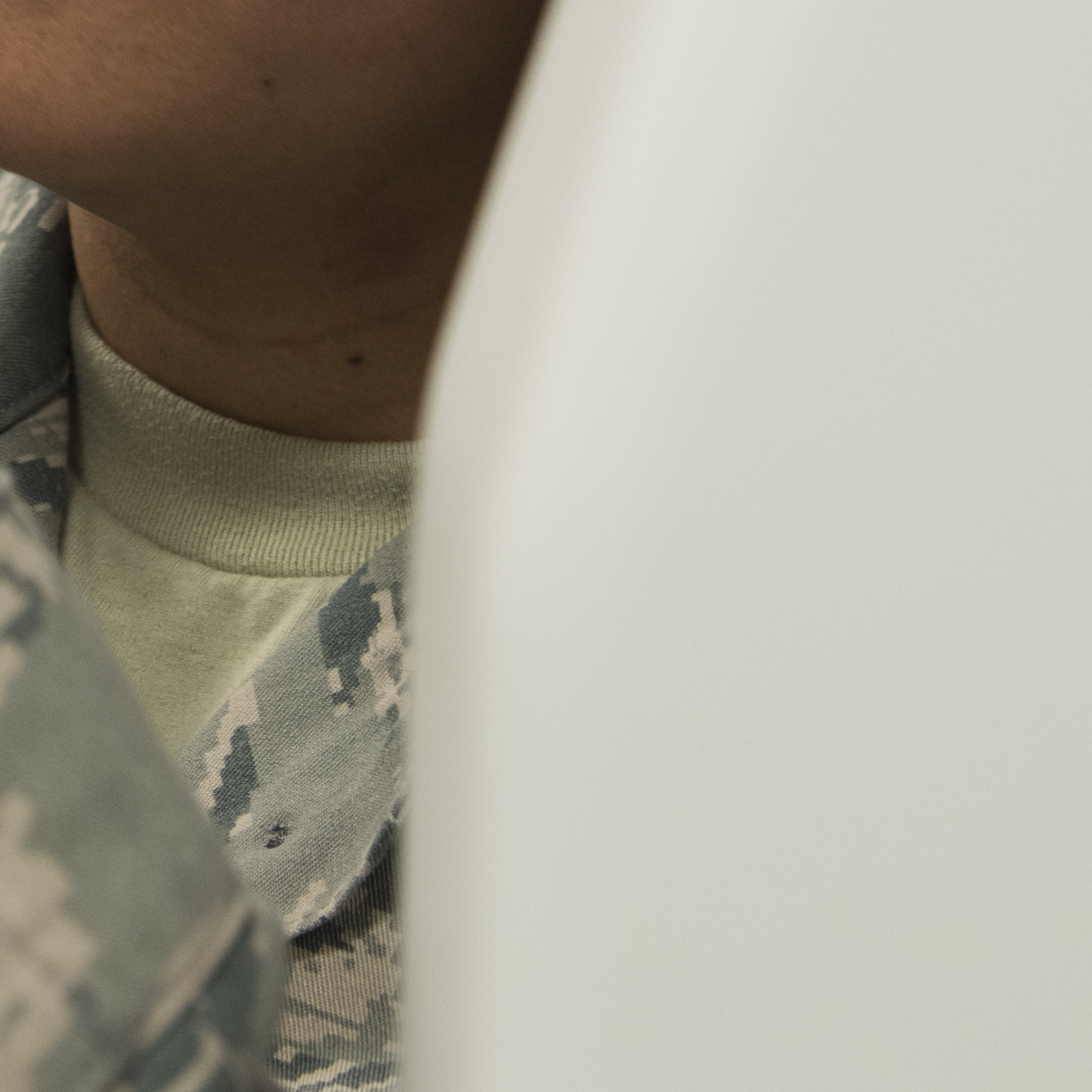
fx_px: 4640
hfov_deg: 13.1
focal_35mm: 130
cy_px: -215
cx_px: -247
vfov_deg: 13.1
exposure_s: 1/50
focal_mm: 35
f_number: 4.5
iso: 640
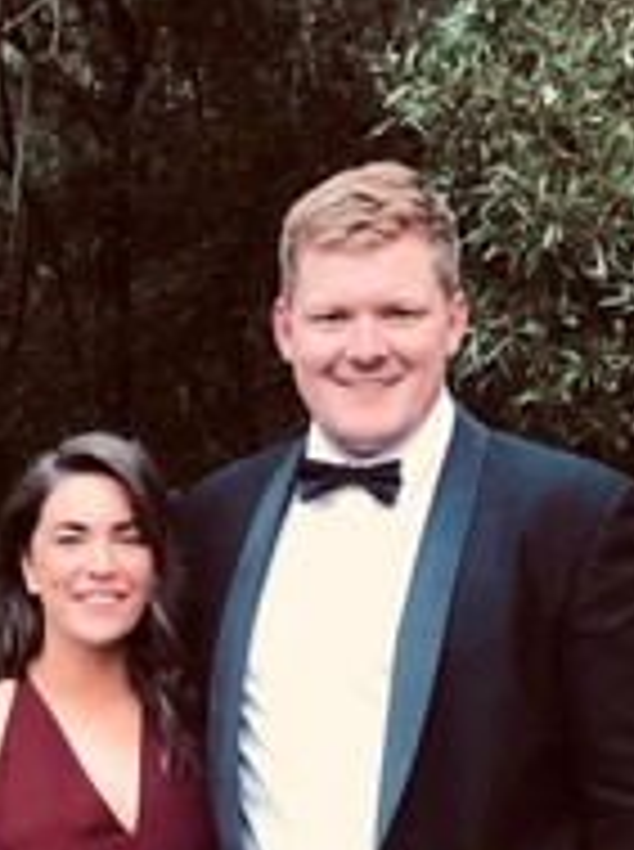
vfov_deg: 19.9
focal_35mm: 95
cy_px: 890
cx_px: 22
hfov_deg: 15.3
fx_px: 2328
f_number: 1.8
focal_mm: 4
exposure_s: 1/24
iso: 32
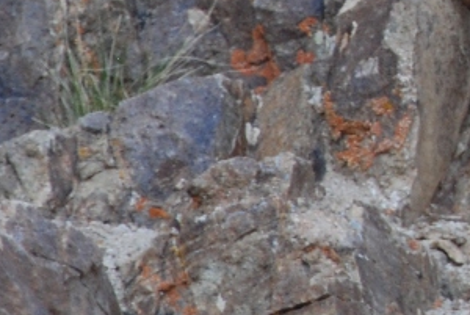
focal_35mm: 2711
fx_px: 35445
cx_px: 1132
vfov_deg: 0.5
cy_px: -186
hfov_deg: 0.8
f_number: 5.6
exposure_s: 1/100
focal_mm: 350
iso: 400
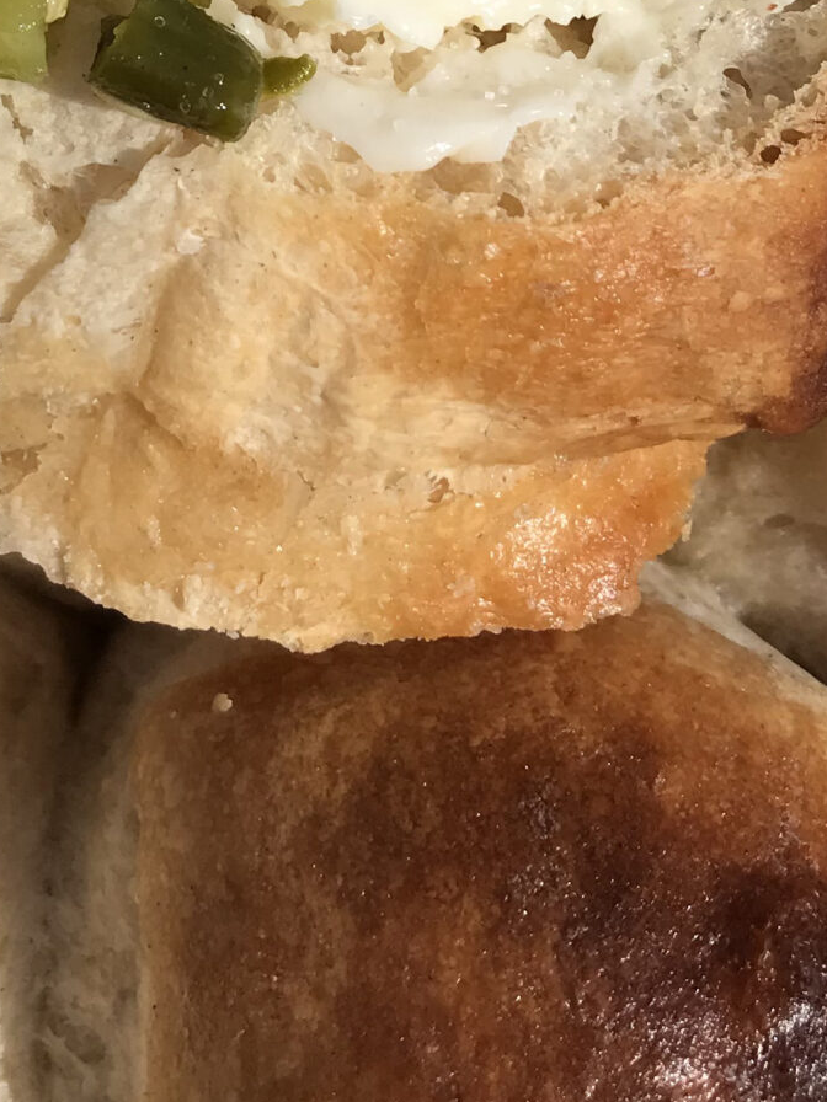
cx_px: 111
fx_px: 2548
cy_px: -46
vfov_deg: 23.2
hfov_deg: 18.2
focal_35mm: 80
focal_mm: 3.99
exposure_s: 1/4000
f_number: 1.8
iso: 20
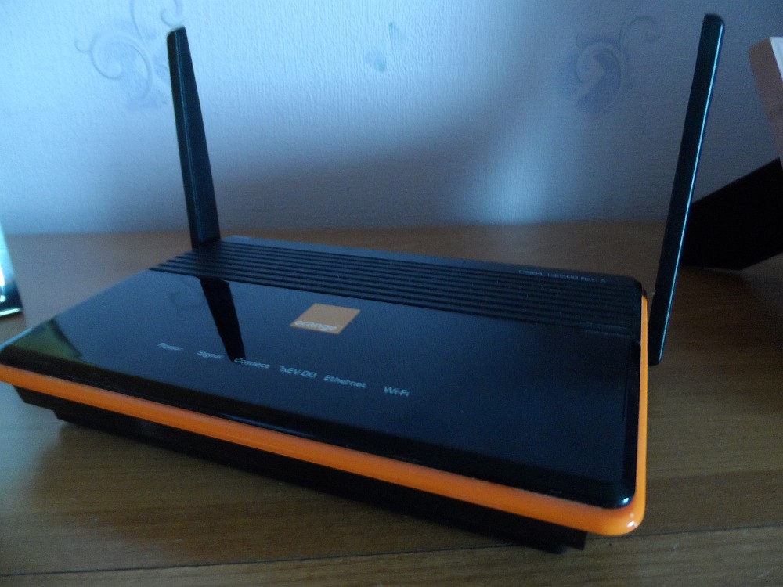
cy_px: 294
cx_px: 392
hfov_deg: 71.6
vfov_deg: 56.8
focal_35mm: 24
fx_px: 543
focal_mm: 4
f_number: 3.2
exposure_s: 1/4
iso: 400
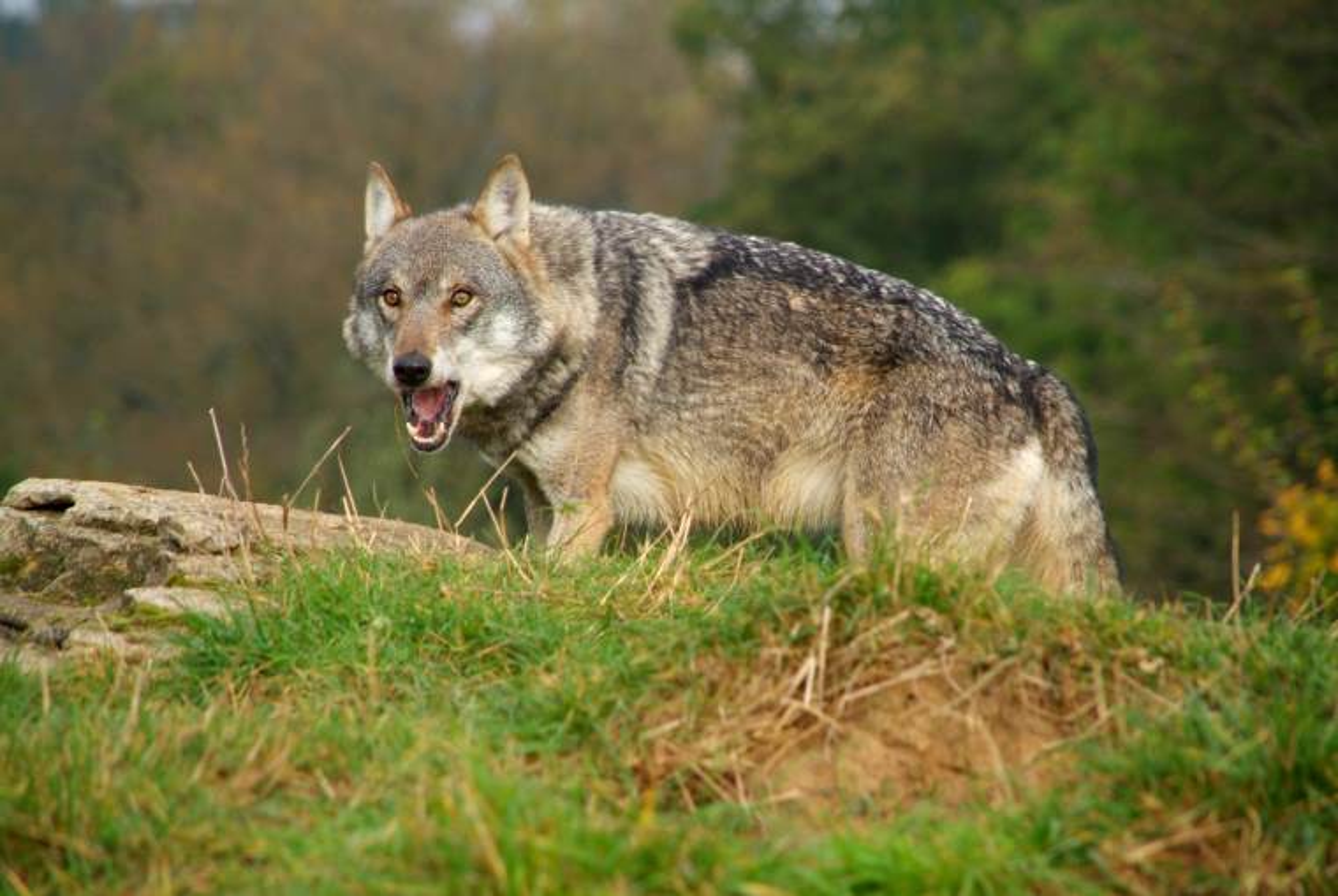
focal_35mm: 300
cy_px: 448
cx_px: 669
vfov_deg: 4.6
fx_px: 11165
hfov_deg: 6.9
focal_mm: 200
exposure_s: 1/250
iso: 400
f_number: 6.3
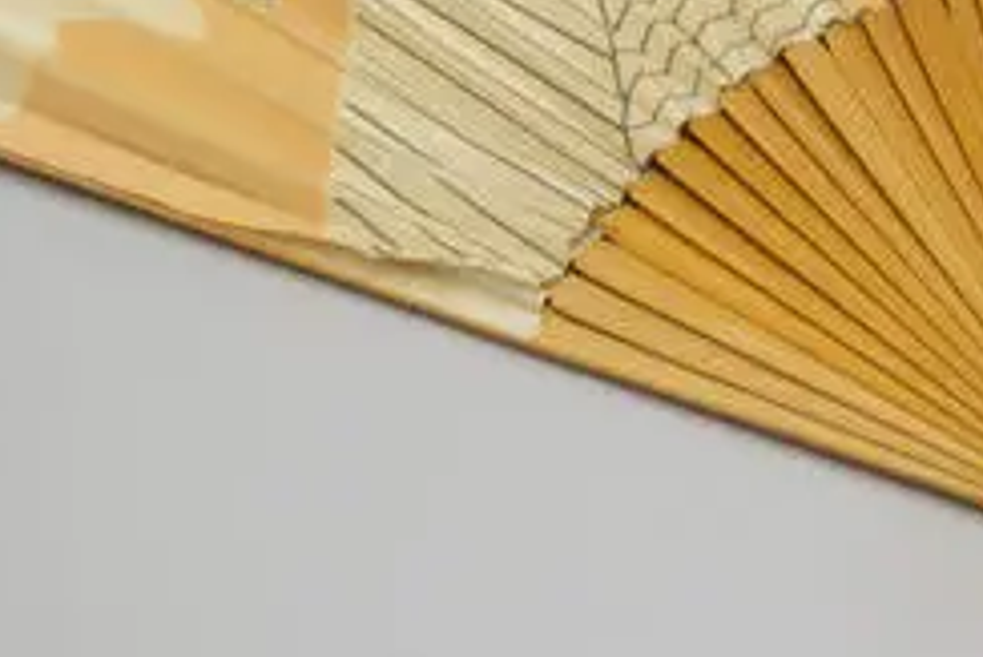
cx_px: 1104
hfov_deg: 12.1
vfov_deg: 8.2
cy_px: -127
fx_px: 4563
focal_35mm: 167
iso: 400
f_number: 5.6
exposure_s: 1/50
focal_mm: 34
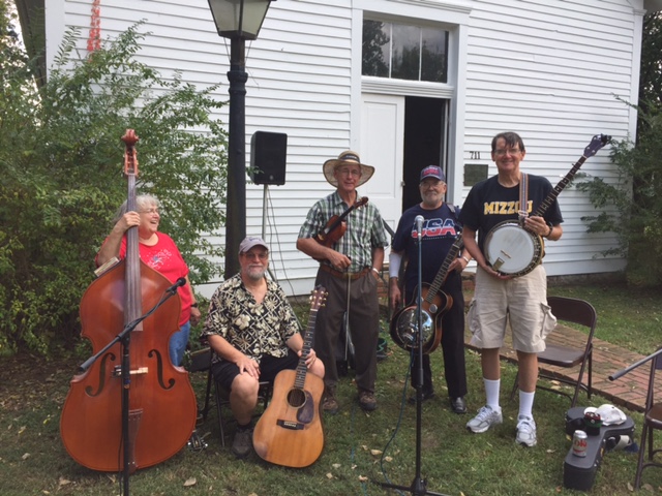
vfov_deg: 48.2
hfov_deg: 61.7
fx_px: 555
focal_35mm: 29
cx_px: 331
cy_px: 248
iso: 32
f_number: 2.2
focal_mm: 4.15
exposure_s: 1/565
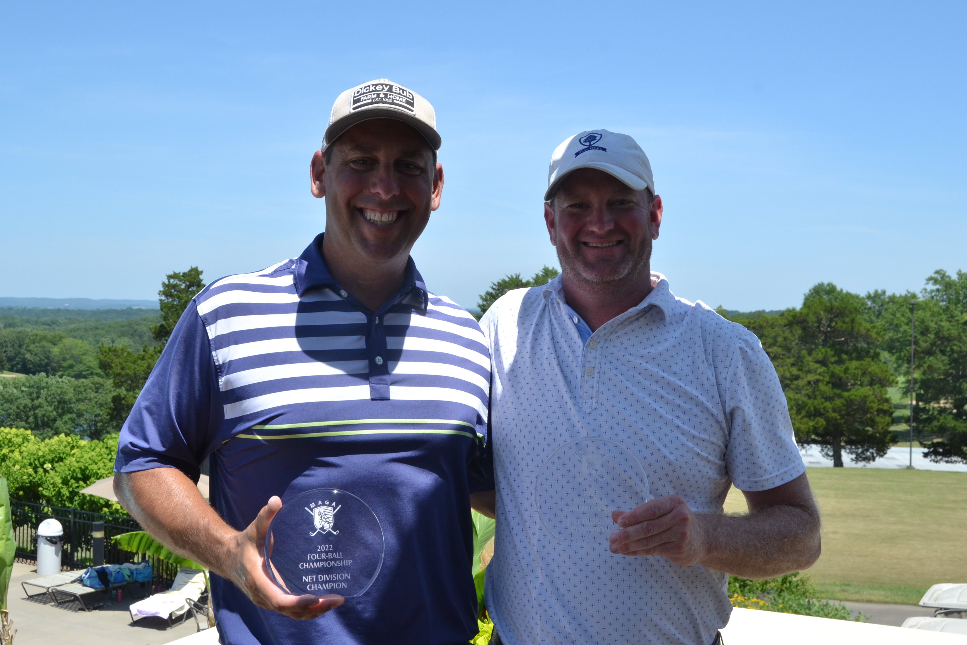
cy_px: 322
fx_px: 1128
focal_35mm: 42
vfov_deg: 31.9
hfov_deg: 46.4
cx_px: 484
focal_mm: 28
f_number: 10
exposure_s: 1/800
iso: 800
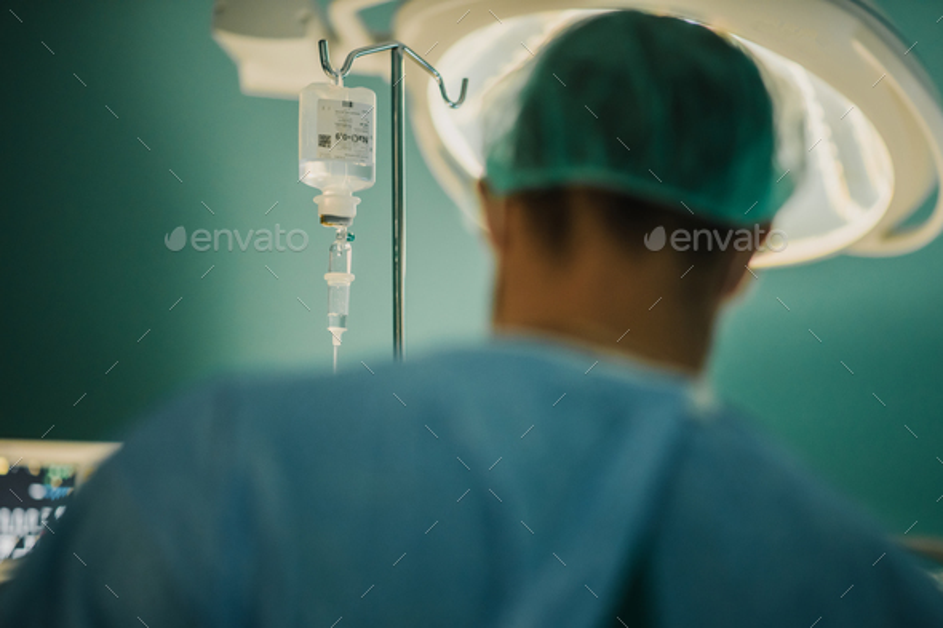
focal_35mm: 85
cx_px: 472
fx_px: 2226
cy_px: 314
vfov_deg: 16.1
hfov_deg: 23.9
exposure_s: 1/160
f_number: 1.8
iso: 1000
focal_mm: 85
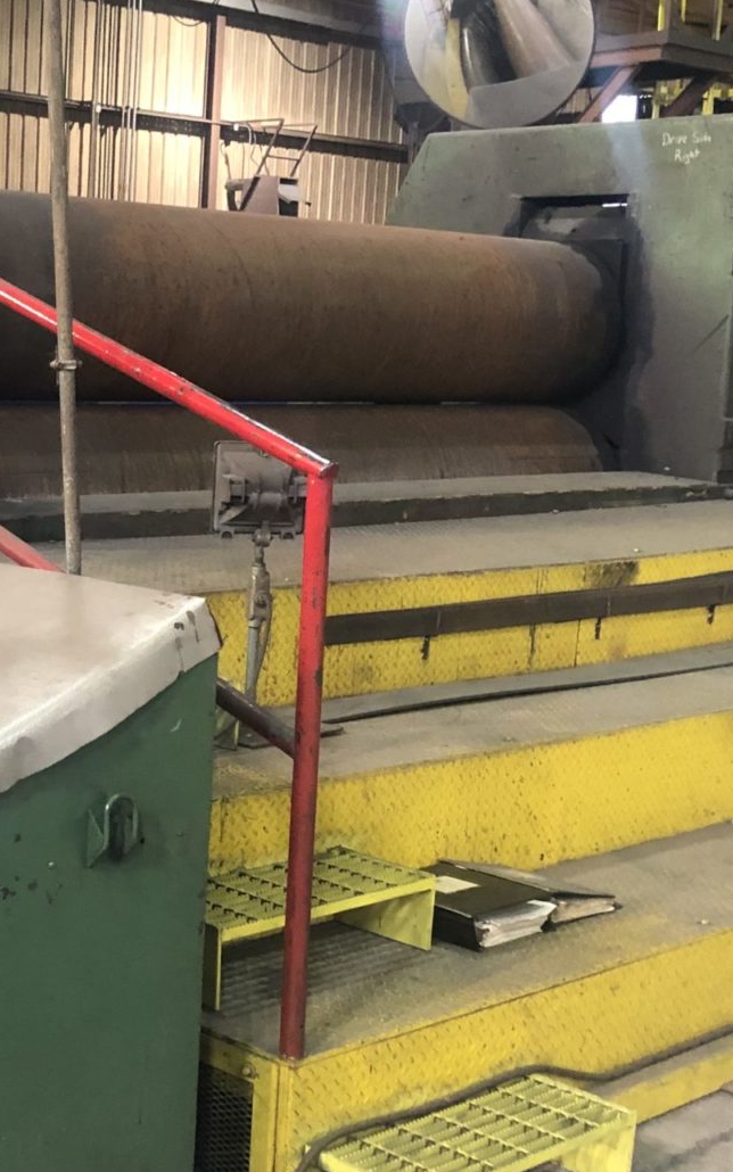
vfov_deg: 34.5
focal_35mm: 59
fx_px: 1885
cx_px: 20
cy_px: 677
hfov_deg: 21.3
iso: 100
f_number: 1.8
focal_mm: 4
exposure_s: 1/15
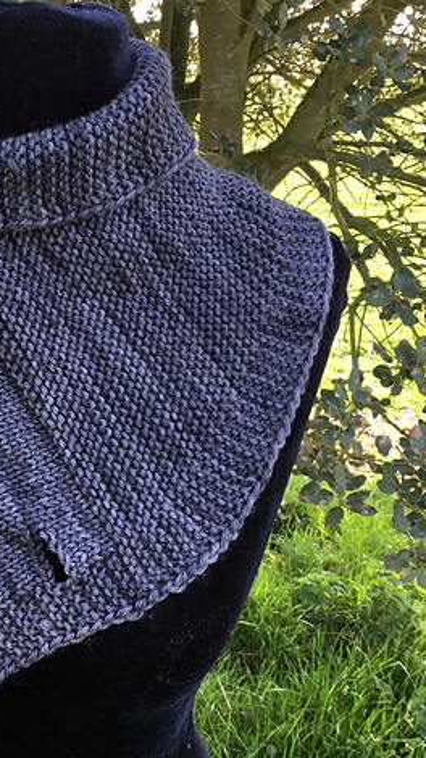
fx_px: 925
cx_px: 40
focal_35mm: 46
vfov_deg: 44.6
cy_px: 374
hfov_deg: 25.1
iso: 32
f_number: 2.4
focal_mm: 3.3
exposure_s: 1/100
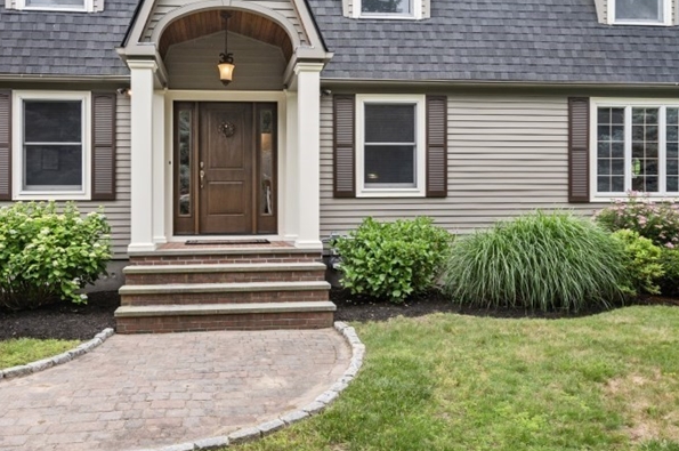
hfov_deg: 60.0
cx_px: 286
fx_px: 584
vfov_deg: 41.3
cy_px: 127
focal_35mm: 31
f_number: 8
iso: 200
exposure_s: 1/200
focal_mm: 18
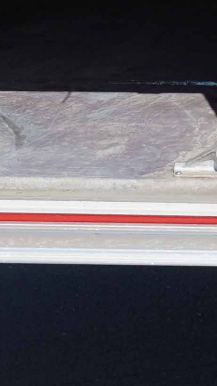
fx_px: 2836
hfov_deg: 4.2
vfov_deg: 7.6
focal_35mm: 277
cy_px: -264
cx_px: 752
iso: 100
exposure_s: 1/400
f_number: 6.3
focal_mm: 24
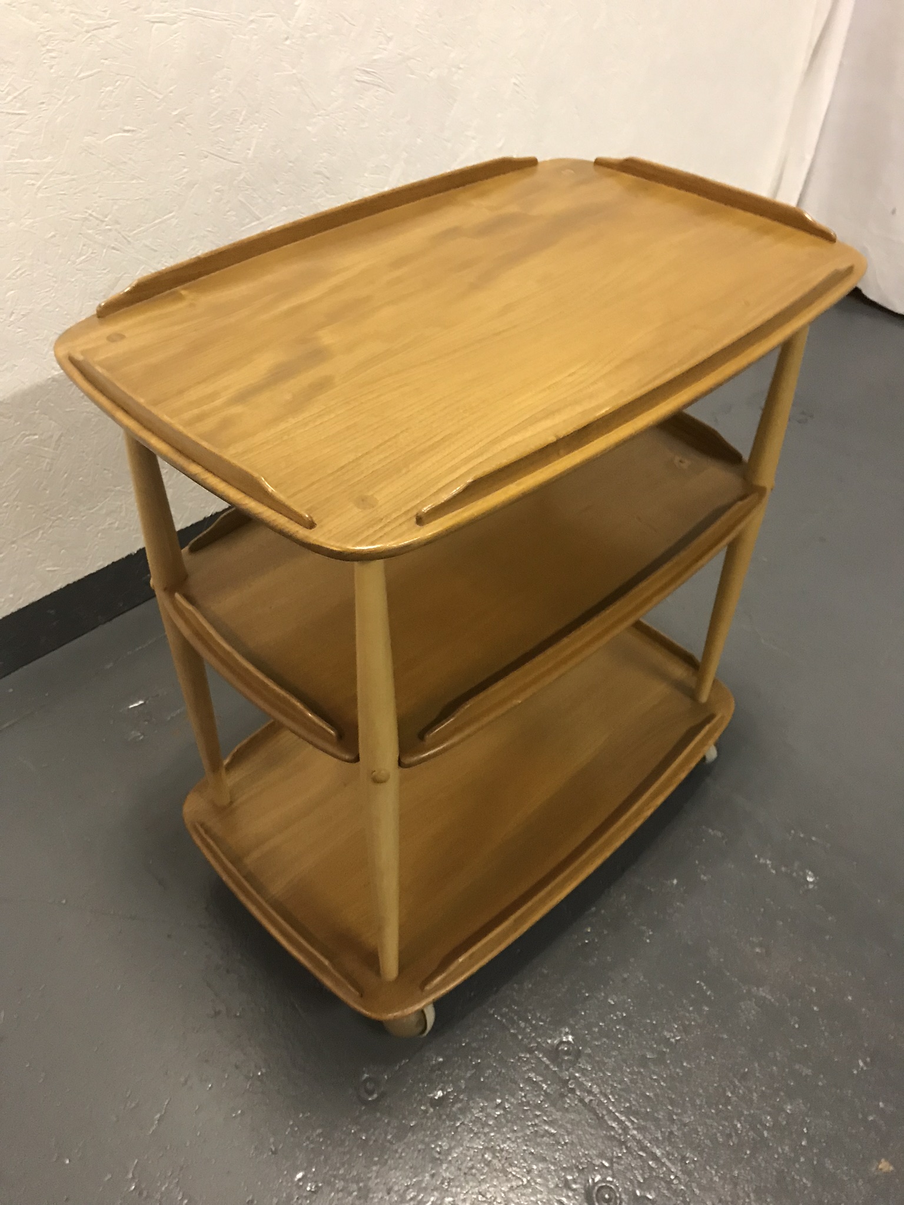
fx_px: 975
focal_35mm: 28
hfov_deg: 49.7
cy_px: 602
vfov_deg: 63.4
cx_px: 452
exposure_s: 1/10
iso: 100
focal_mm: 3.99
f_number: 1.8
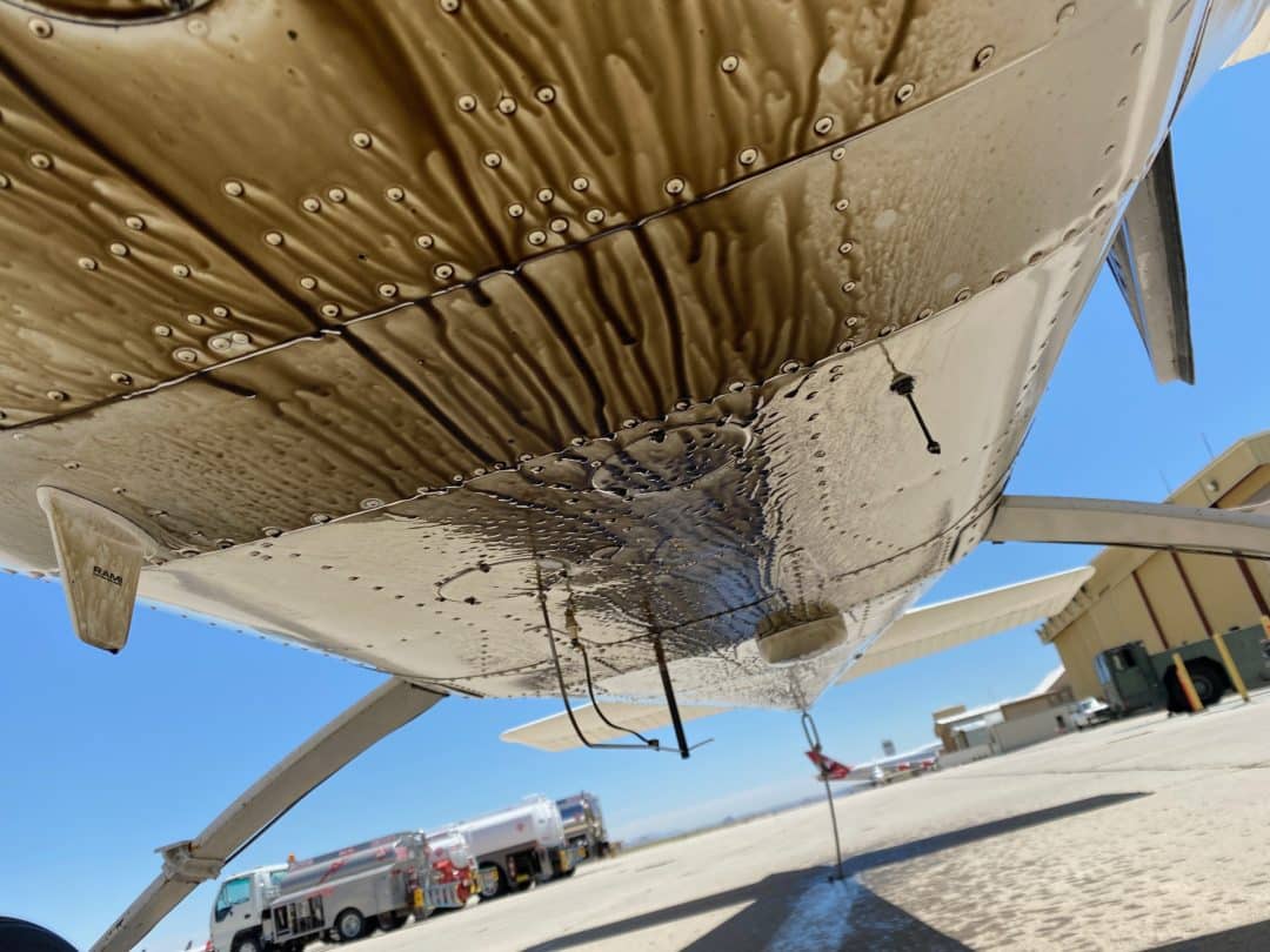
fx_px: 954
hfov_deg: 67.3
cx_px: 635
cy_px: 476
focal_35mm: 26
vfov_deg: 53.1
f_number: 1.8
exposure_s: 1/2183
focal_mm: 4.25
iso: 32
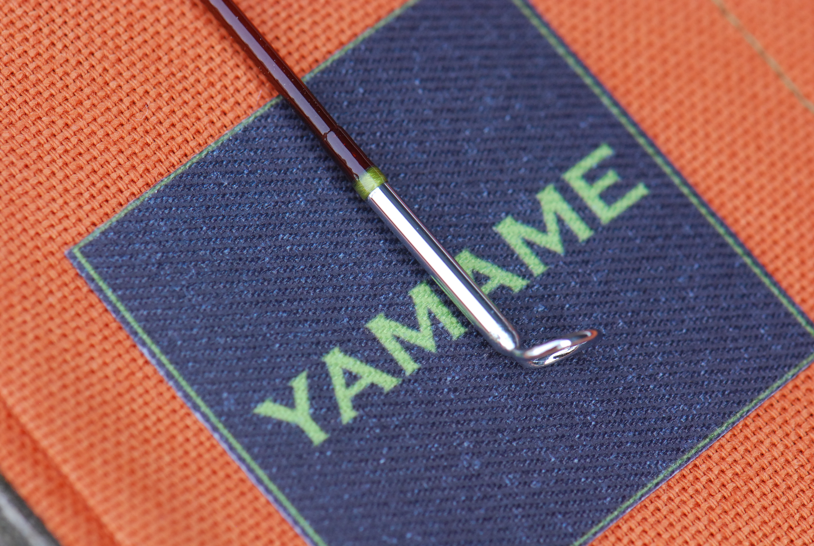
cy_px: 273
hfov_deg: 13.0
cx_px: 407
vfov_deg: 8.8
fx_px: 3569
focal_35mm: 158
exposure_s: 1/250
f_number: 8
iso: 640
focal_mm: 105
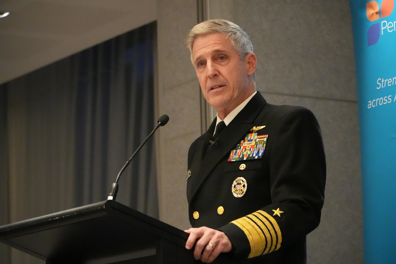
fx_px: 1732
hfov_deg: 13.0
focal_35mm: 158
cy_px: 132
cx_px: 198
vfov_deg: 8.7
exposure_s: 1/160
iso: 10000
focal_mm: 105
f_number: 4
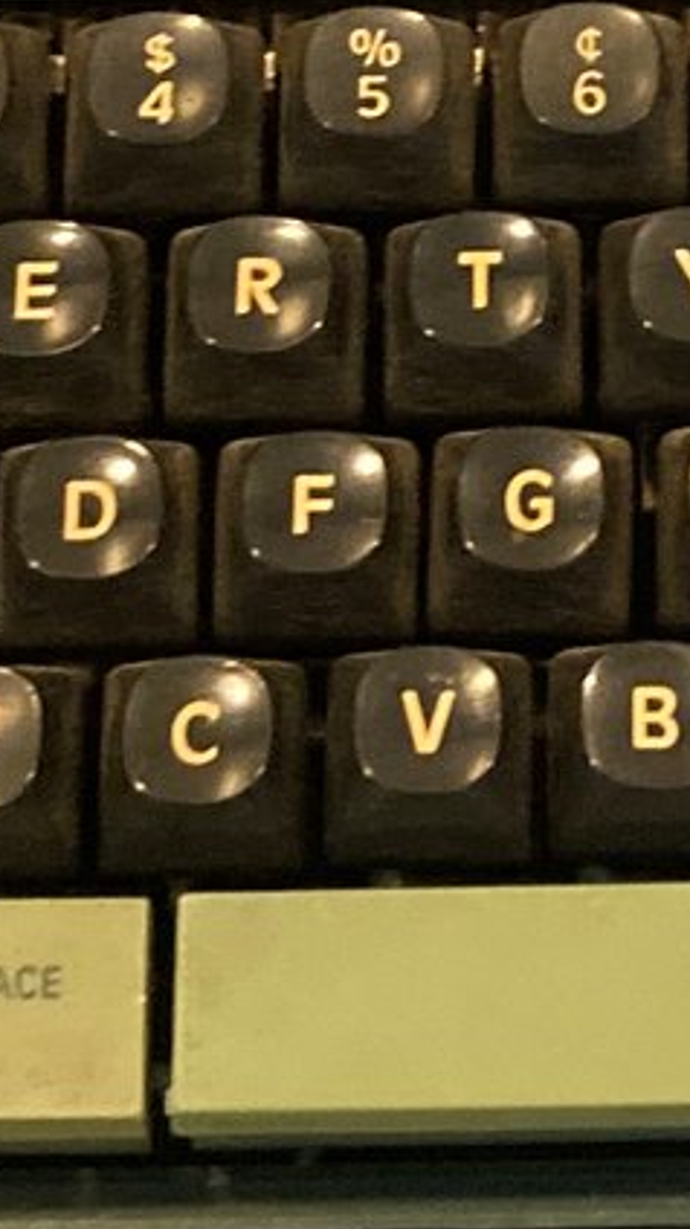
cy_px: -61
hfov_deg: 8.3
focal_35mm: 144
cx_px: 786
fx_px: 4691
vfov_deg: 14.6
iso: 500
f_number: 1.8
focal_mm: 3.99
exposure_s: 1/30
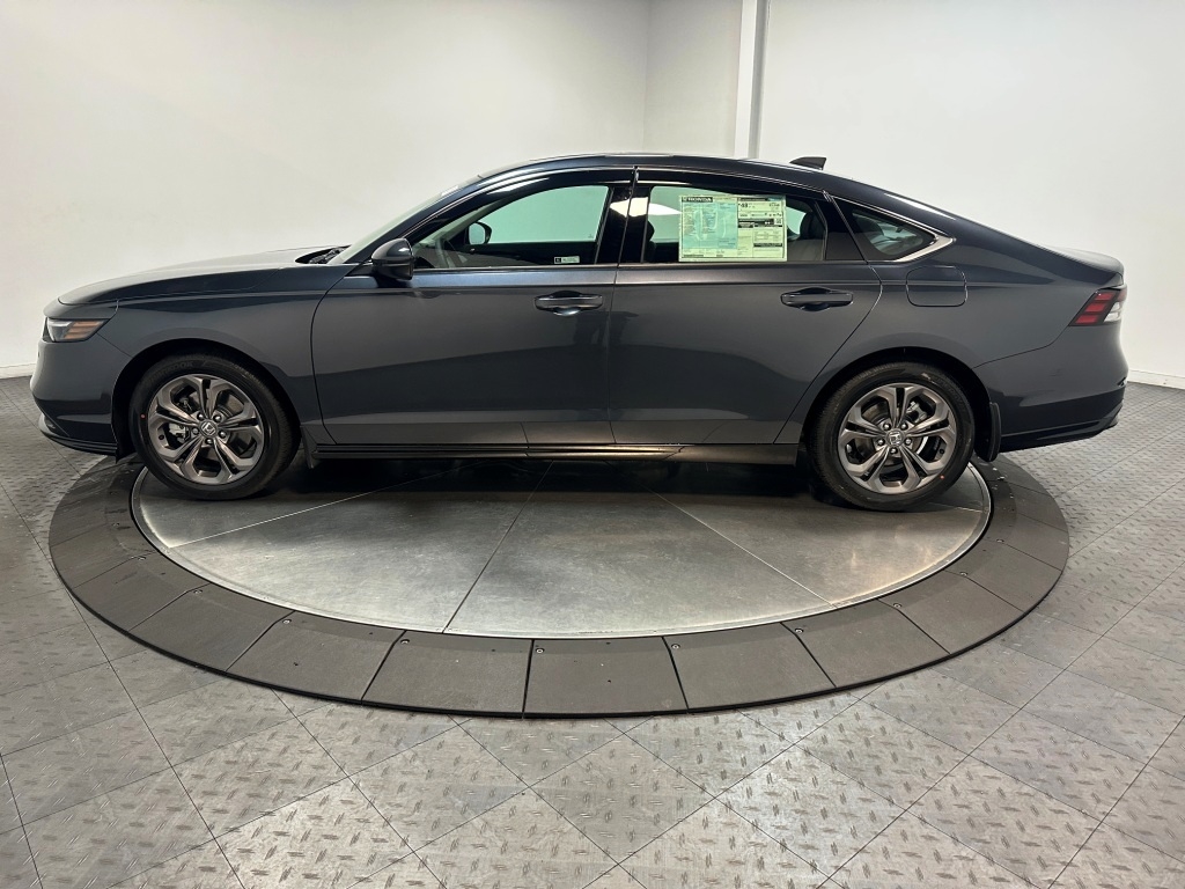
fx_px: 822
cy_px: 444
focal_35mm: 24
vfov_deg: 56.8
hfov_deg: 71.6
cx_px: 592
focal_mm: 6.86
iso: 400
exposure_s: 1/60
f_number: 1.78
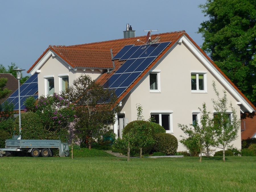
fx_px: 1228
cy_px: 96
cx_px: 128
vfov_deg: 8.9
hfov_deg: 11.9
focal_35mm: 166
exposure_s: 1/640
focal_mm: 32.3
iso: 80
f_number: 5.6
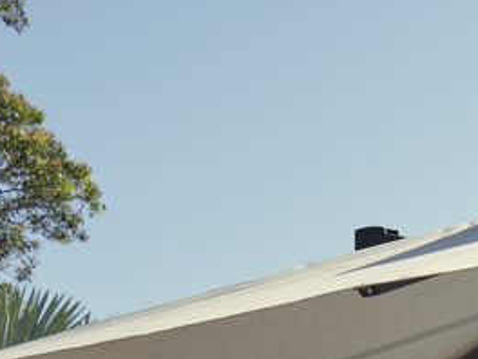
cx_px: 1052
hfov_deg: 10.2
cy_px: 700
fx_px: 2403
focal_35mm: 174
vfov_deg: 8.2
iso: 200
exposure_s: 1/640
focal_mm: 35
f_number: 5
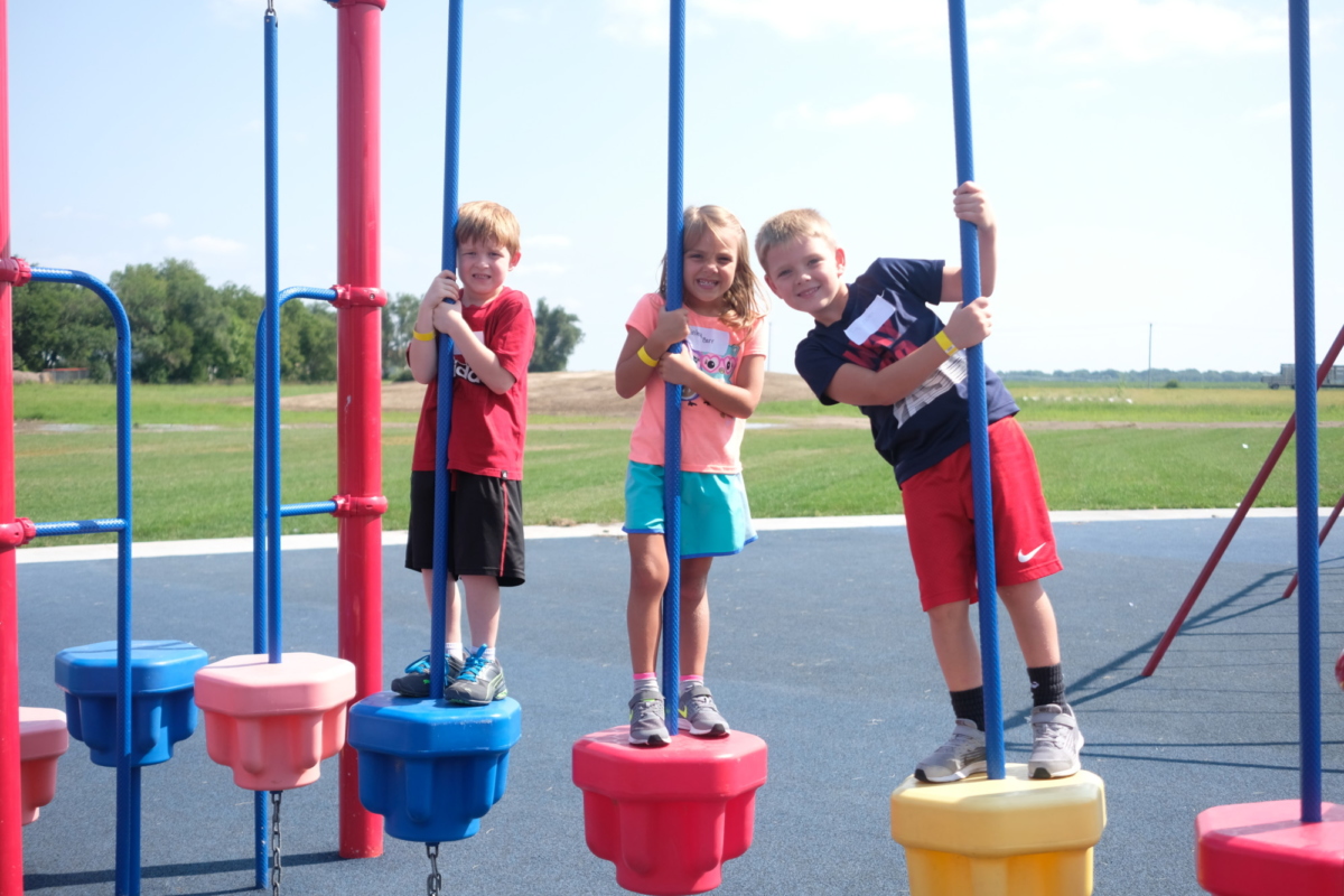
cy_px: 448
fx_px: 1531
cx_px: 672
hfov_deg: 47.4
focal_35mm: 41
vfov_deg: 32.6
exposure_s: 1/2000
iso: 250
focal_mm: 27
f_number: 2.8
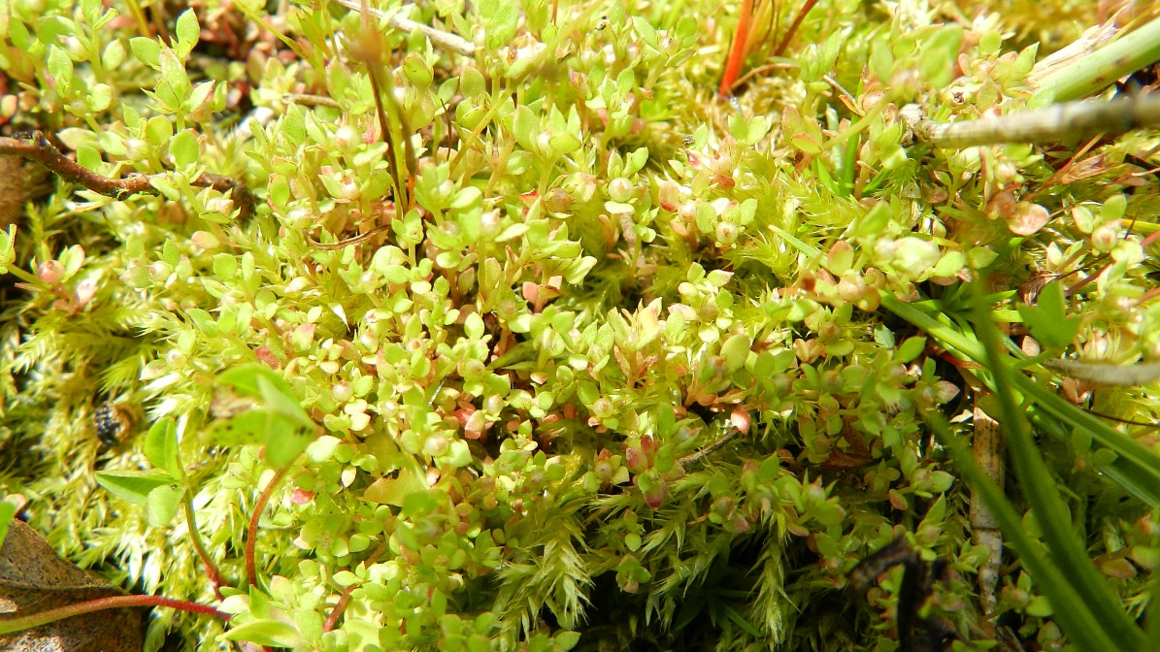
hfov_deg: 56.6
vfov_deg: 33.7
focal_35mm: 35
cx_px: 581
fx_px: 1076
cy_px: 293
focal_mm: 5.6
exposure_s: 1/400
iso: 160
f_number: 3.7
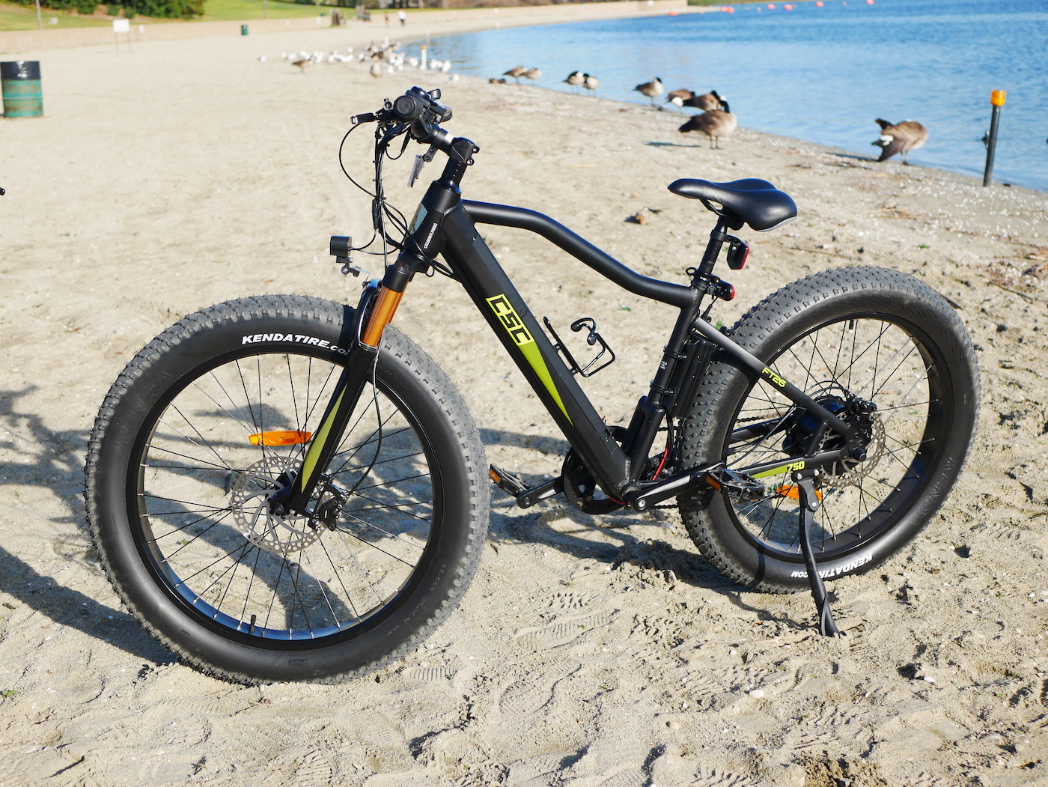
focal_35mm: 50
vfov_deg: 29.1
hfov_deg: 38.2
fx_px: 1514
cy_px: 394
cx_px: 524
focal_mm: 25
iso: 200
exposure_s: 1/1600
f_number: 3.5
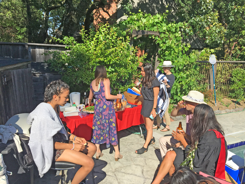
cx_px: 122
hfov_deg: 61.7
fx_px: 205
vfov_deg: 48.2
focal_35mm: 29
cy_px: 92
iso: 25
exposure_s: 1/1350
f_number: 2.2
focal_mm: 4.15
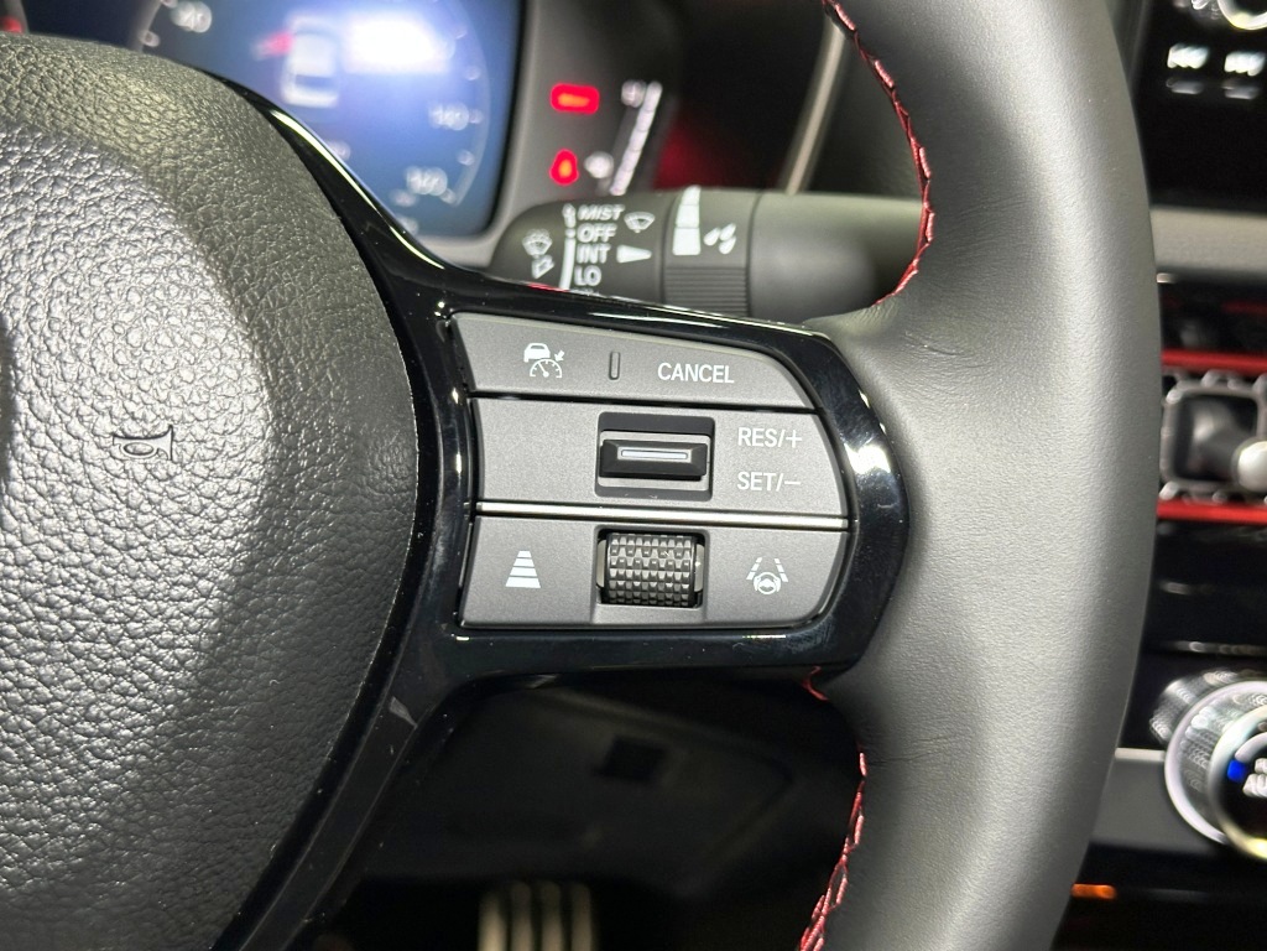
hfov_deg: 39.7
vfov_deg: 30.3
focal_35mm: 48
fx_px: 1757
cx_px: 634
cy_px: 476
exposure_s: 1/40
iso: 400
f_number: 1.78
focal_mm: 6.86
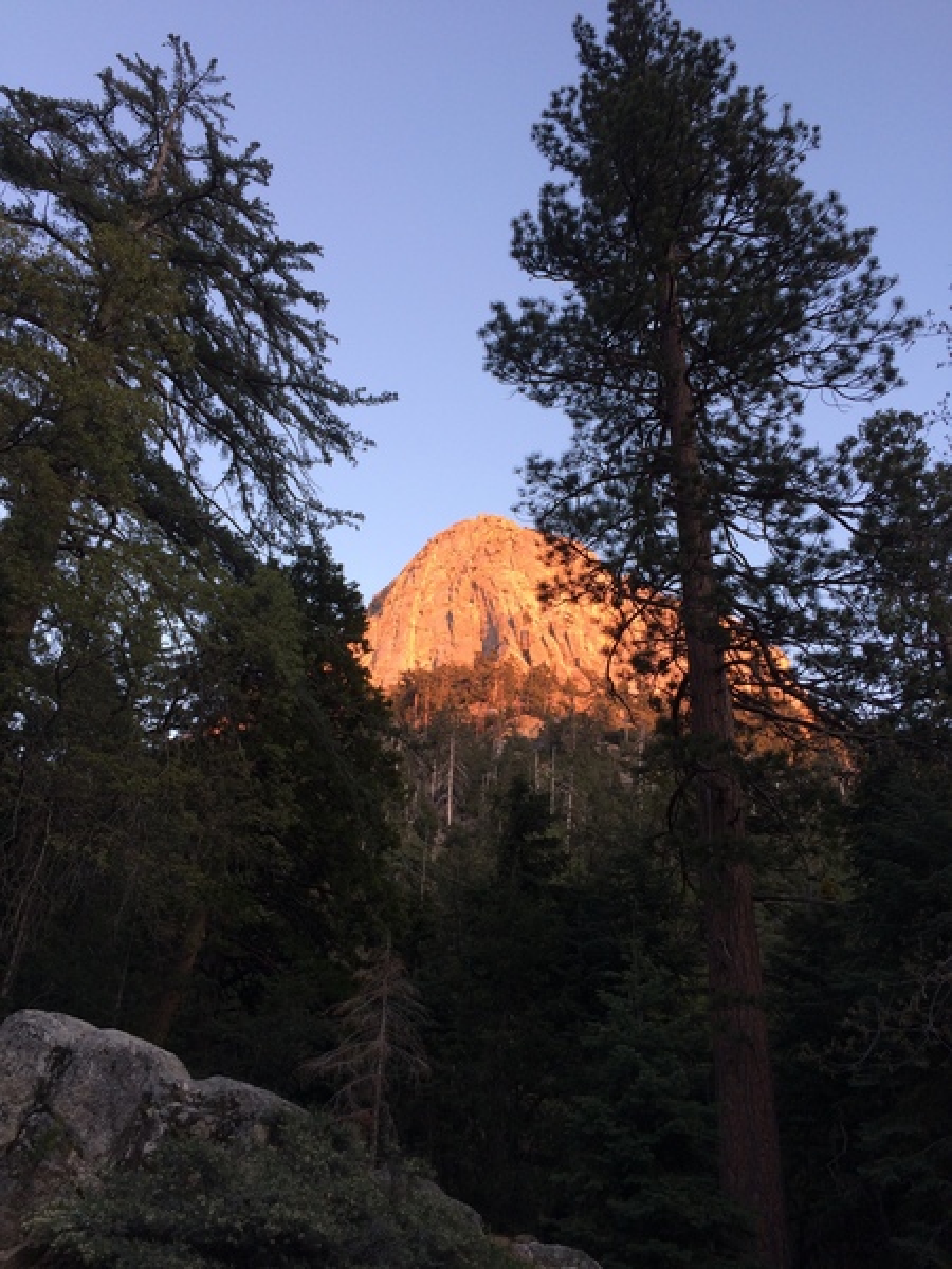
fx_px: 1063
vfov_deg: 61.7
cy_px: 634
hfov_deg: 48.2
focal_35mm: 29
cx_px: 476
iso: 32
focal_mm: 4.15
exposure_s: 1/60
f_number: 2.2
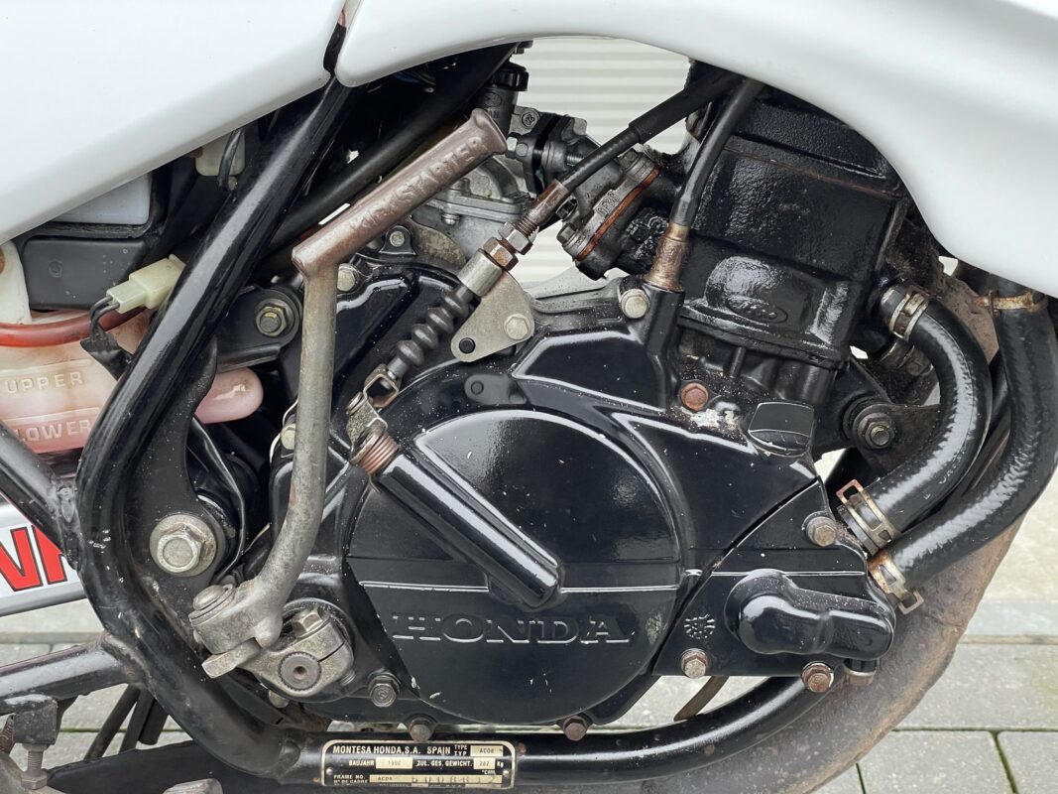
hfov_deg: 36.8
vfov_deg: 28.0
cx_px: 529
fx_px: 1589
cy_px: 397
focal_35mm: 52
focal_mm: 6
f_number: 2
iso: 160
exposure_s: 1/121
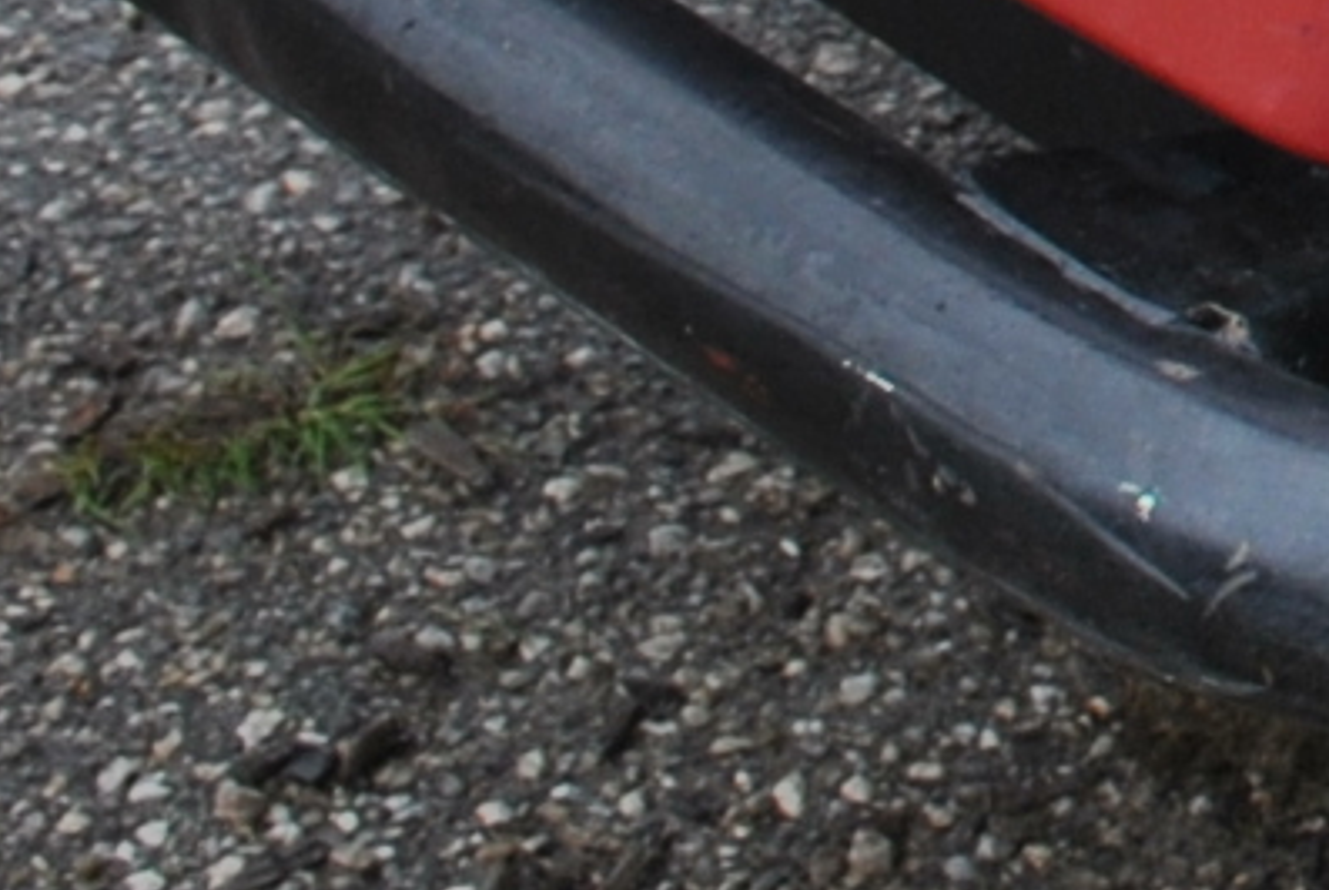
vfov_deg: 6.5
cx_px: 3190
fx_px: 7283
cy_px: -1636
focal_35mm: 197
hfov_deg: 9.3
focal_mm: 18
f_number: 5.6
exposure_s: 1/125
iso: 160
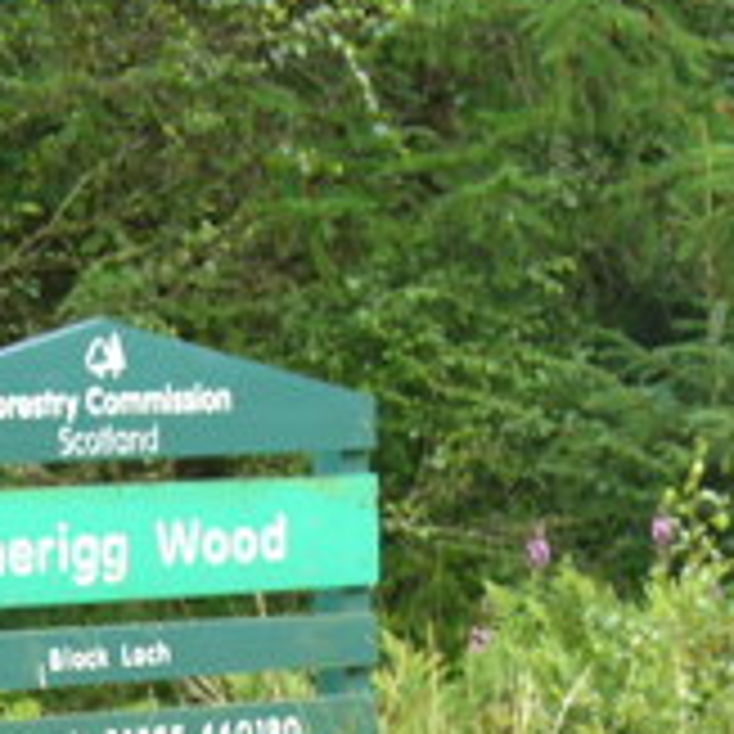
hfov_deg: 9.0
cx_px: 52
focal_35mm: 194
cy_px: 662
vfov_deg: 9.0
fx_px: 4654
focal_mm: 11.4
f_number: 3.2
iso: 100
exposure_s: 1/40
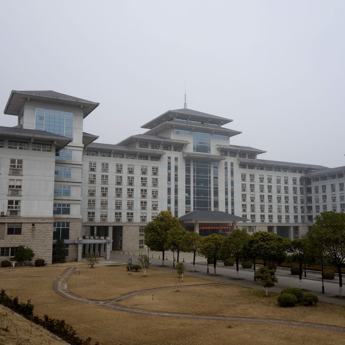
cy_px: 173
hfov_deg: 45.9
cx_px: 196
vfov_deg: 46.0
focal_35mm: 36
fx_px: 406
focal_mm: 10.4
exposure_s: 1/640
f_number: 6.3
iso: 200
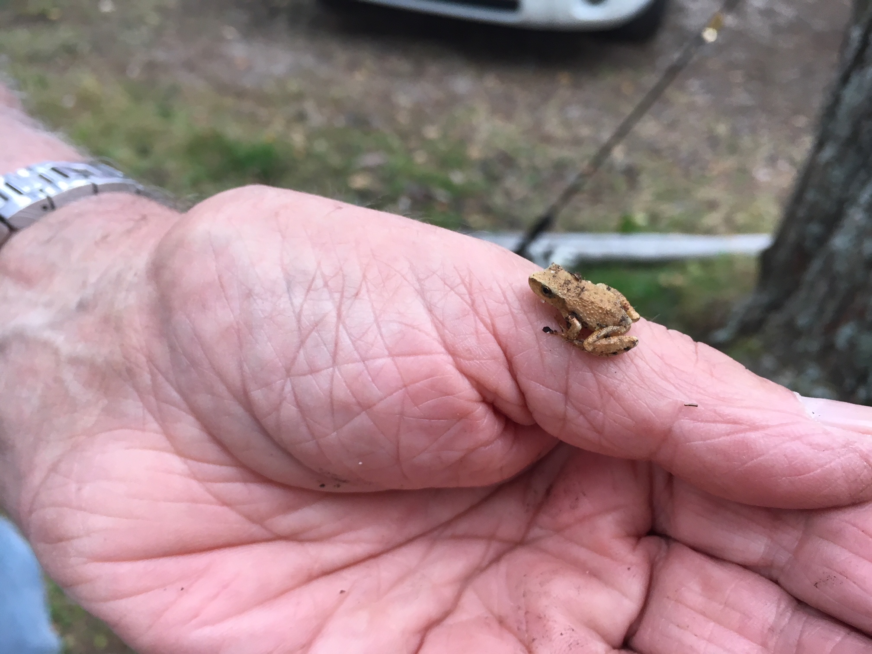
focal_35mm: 29
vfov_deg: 48.2
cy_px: 327
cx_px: 436
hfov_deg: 61.7
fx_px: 731
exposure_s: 1/30
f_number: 2.2
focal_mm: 4.15
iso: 32
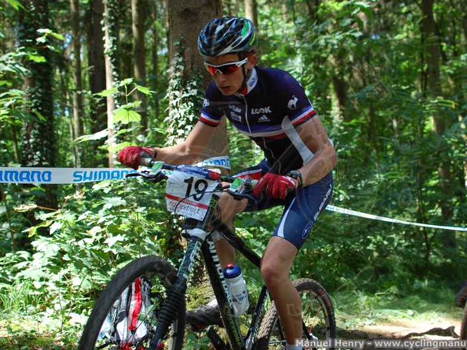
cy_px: 176
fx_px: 777
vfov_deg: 25.4
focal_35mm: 58
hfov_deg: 33.4
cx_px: 265
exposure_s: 1/320
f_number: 3.5
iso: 400
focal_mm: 35
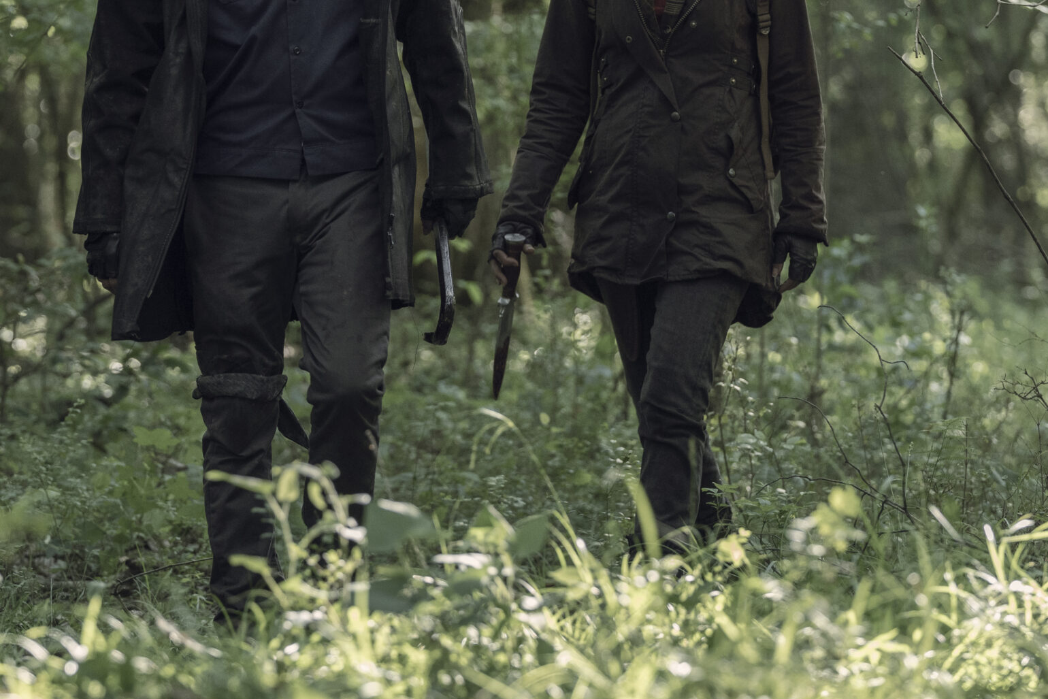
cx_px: 408
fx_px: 7307
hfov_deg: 8.2
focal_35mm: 251
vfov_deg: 5.5
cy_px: 140
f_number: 4
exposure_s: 1/250
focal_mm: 151
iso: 2000
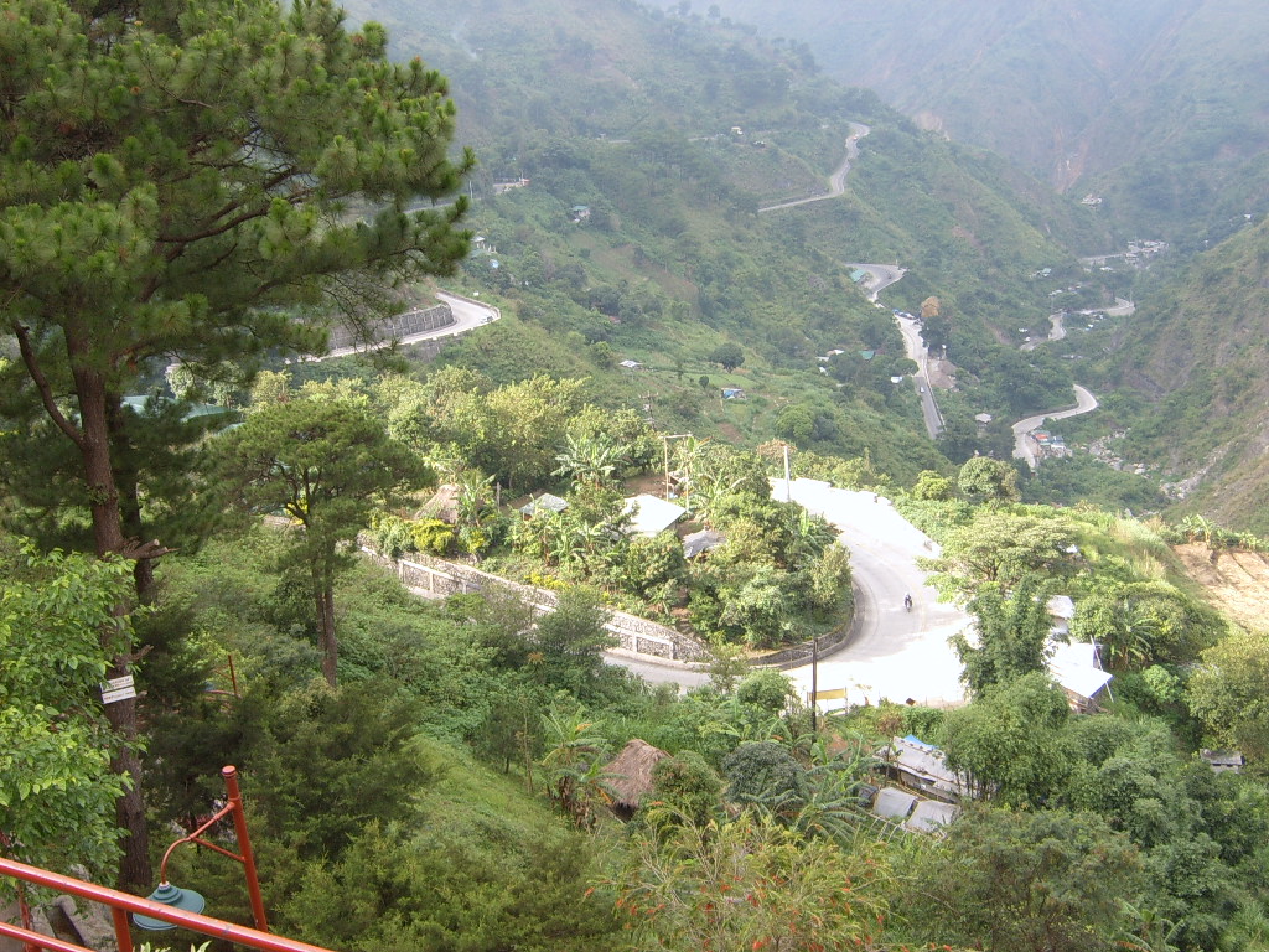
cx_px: 634
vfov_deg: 32.2
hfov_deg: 42.1
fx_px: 1650
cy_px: 476
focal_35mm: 45
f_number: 6.4
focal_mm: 7.5
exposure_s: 1/60
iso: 50
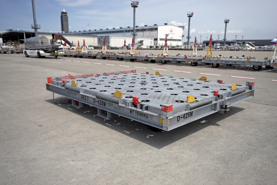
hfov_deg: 63.6
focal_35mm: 29
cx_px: 138
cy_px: 92
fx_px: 223
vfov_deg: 45.0
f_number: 2.8
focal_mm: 29
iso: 100
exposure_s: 1/4000
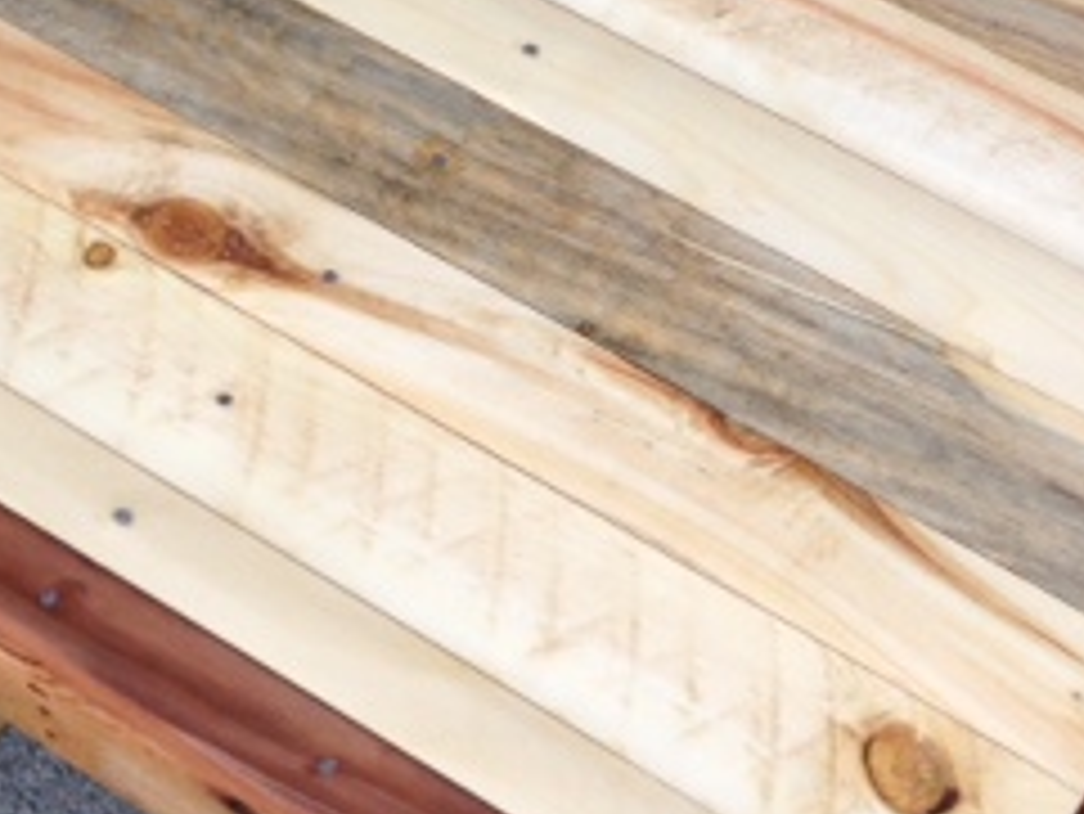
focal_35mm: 93
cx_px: 666
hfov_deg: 21.0
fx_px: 2914
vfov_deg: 15.9
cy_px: 256
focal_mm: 4.28
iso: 64
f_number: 2.4
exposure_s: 1/229
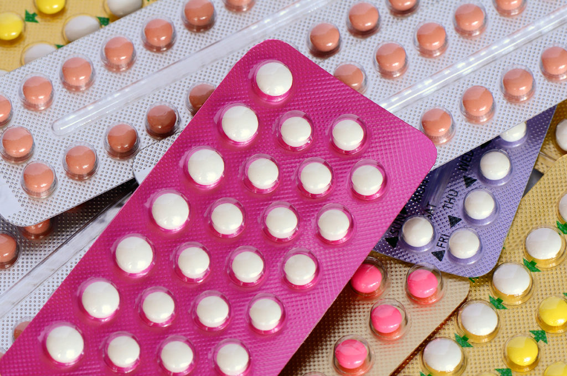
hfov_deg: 13.1
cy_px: 188
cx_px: 284
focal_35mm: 158
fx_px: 2475
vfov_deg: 8.7
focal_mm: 105
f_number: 13
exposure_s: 1/2
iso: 200
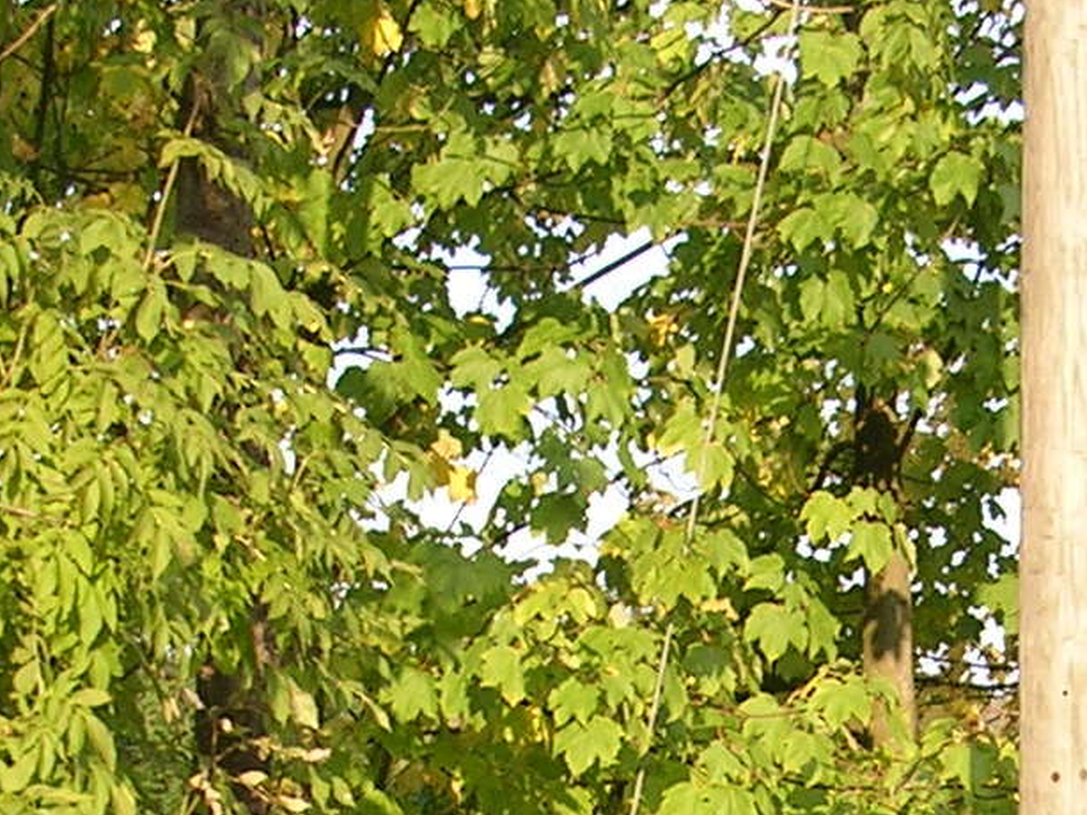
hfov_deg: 15.6
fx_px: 3895
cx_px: 1048
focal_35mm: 124
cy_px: 1226
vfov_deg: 11.5
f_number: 2.8
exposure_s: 1/202
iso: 50
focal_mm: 5.8
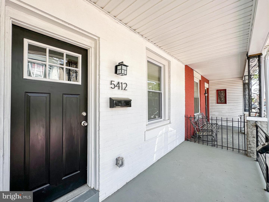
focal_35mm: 14
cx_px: 134
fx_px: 109
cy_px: 101
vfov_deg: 85.7
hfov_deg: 102.1
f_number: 2.2
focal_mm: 2.22
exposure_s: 1/596
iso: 40
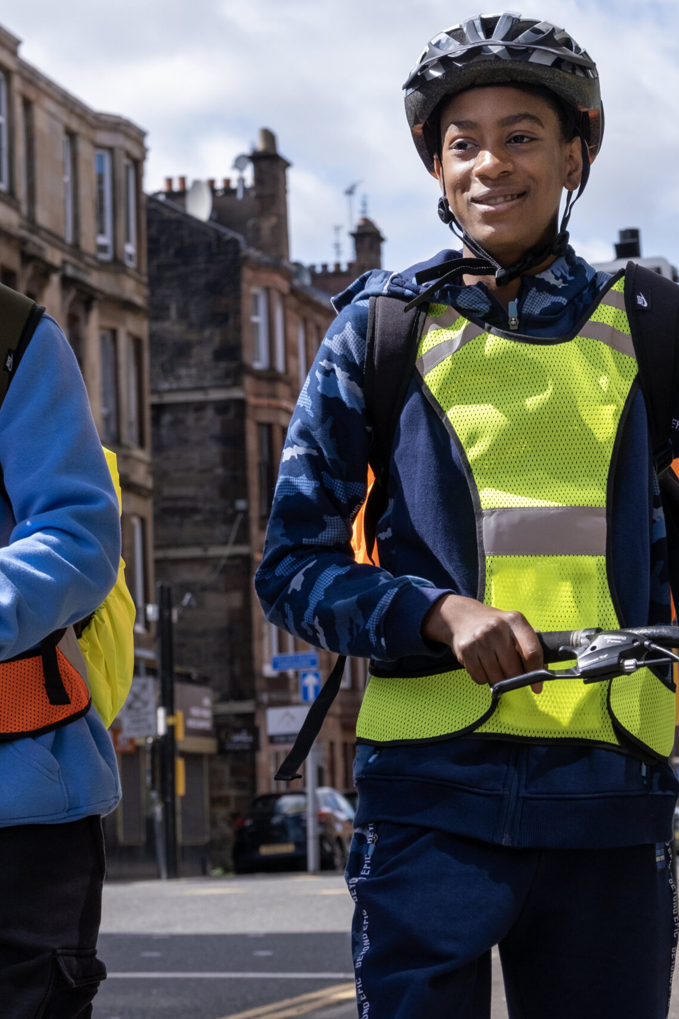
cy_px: 508
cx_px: 473
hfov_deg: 11.2
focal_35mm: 122
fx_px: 3452
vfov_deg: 16.8
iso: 400
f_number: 7.1
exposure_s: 1/640
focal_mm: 54.1
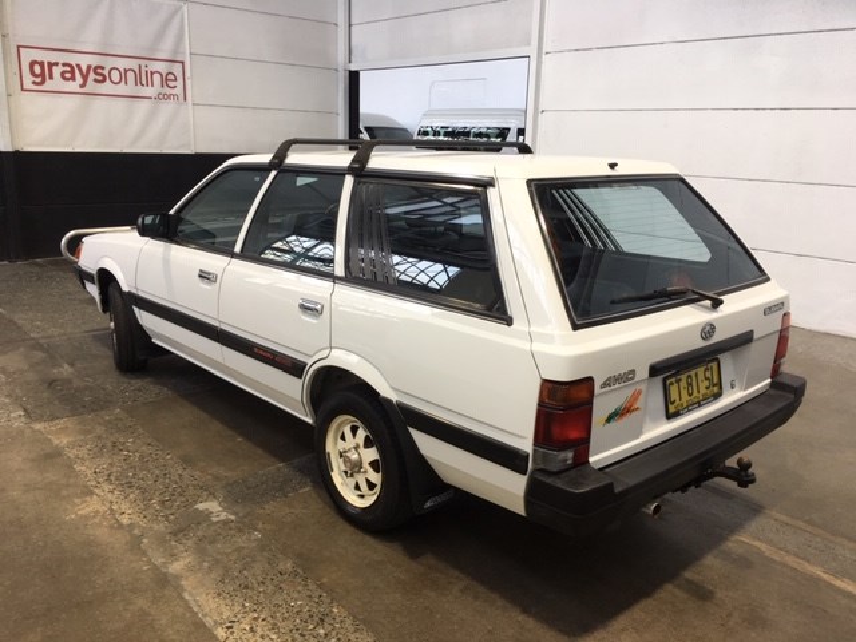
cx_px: 428
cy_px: 321
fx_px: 717
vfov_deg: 48.2
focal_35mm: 29
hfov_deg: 61.7
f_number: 2.2
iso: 32
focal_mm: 4.15
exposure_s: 1/50
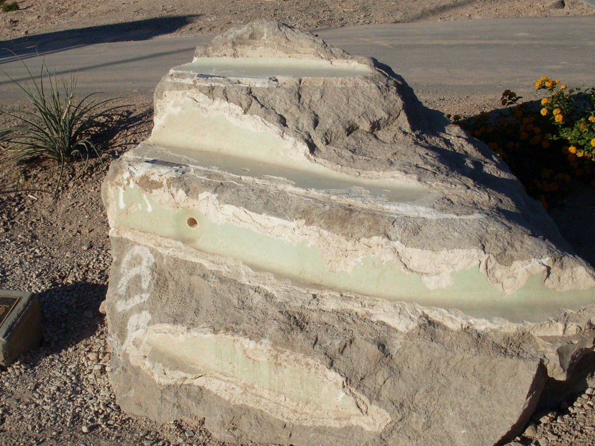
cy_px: 251
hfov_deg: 38.8
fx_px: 842
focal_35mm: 49
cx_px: 244
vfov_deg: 29.6
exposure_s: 1/350
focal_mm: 6.3
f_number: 8.4
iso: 80
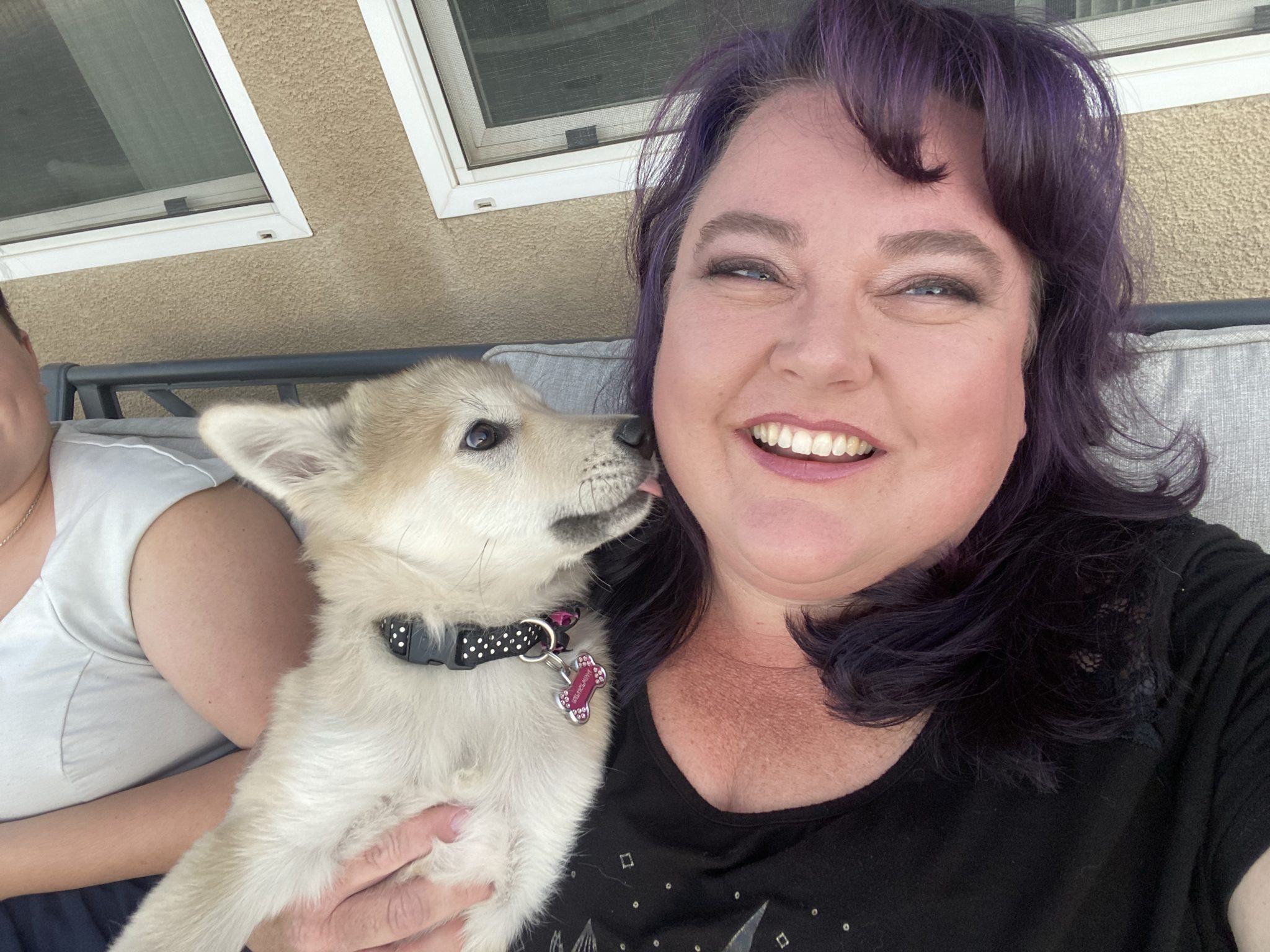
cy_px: 476
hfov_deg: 73.9
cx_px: 635
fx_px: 844
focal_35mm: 23
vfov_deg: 58.9
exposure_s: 1/122
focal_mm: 2.71
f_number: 2.2
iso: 80
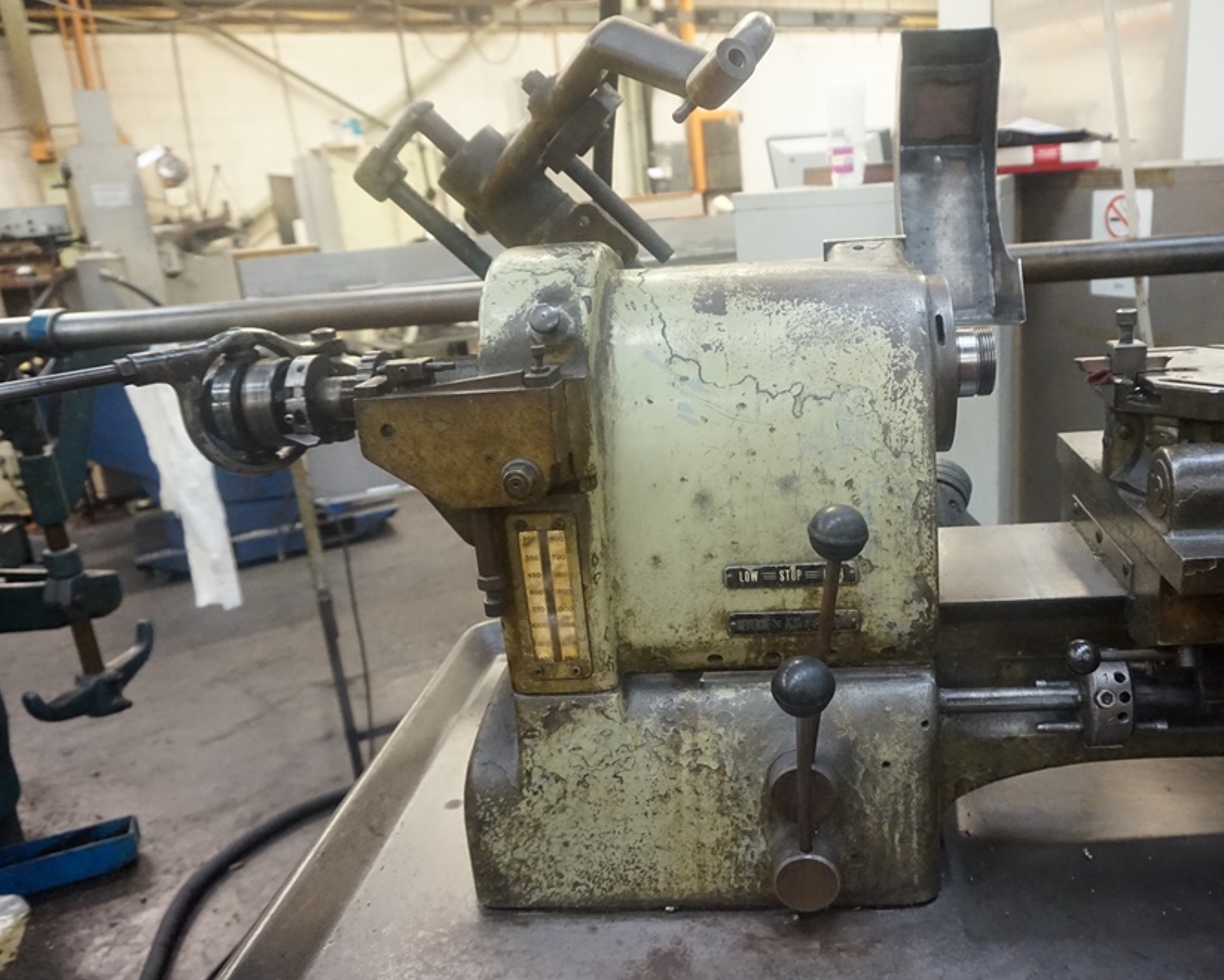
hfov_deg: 61.6
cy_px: 492
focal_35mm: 28
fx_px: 1015
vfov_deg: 51.6
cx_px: 739
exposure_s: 1/60
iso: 3200
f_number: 3.5
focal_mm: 16
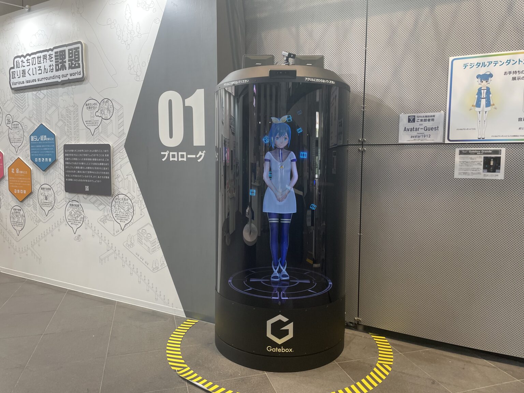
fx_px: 394
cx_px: 262
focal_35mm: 26
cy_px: 196
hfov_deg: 67.3
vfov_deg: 53.1
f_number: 1.6
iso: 125
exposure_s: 1/100
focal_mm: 4.2
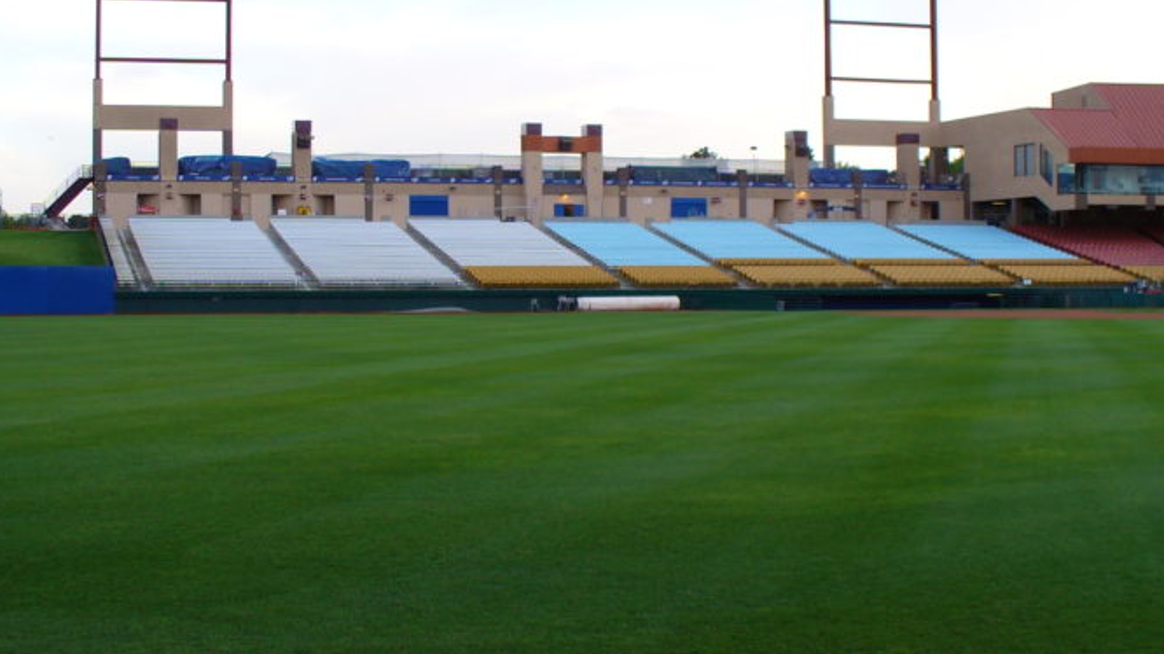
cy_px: 271
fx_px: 1913
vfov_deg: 19.4
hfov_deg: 33.8
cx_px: 579
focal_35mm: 62
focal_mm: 6.1
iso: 64
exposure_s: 1/125
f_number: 2.8
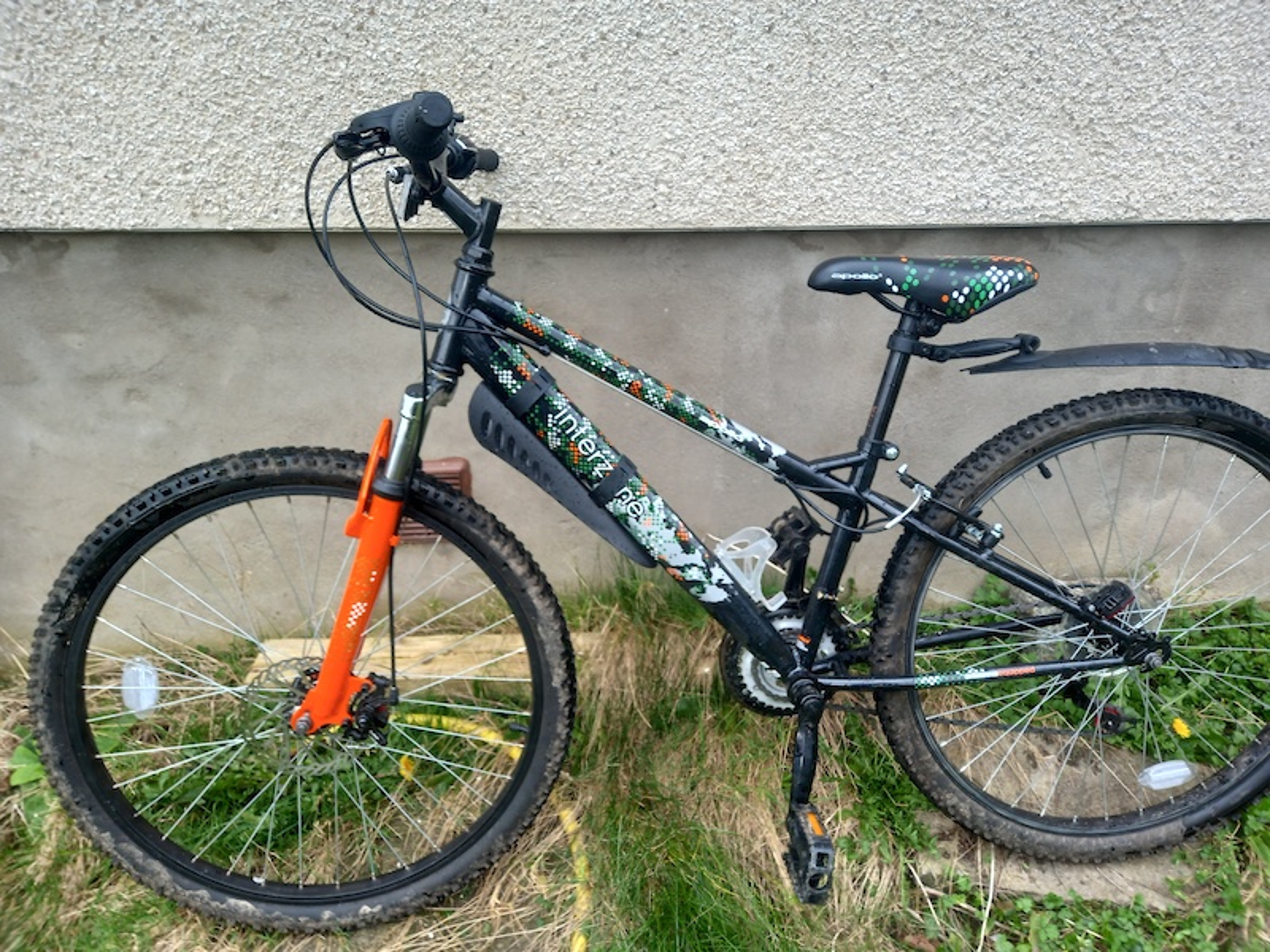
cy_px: 476
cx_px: 635
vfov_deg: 54.9
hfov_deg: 69.4
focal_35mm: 25
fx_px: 917
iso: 40
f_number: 2
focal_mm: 4.6
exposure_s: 1/50
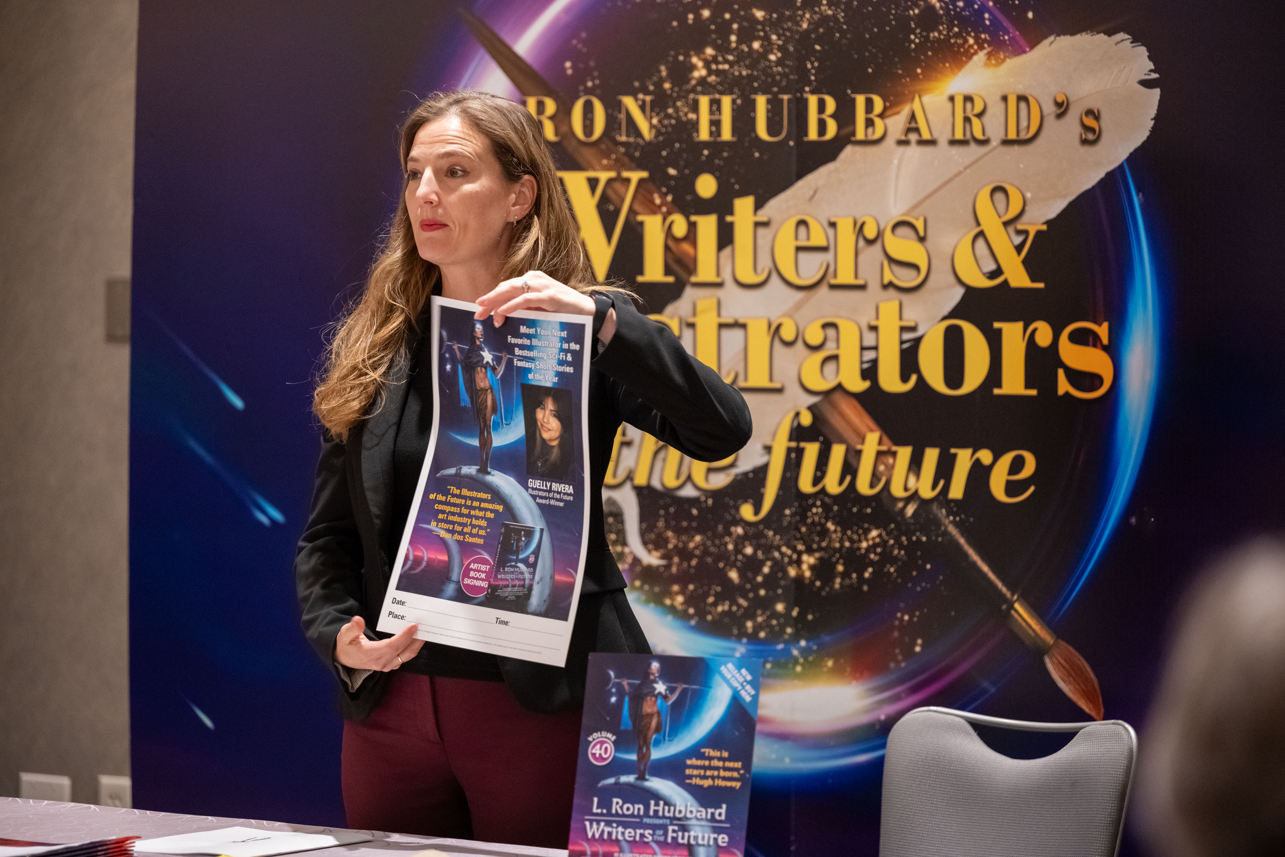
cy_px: 428
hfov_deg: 14.7
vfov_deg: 9.8
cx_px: 642
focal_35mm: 140
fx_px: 4997
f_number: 2.8
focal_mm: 140
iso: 2500
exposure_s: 1/125
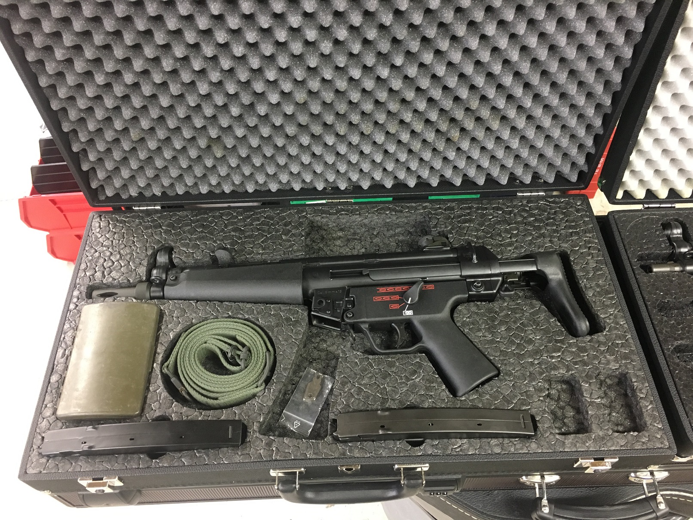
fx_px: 581
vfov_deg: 48.2
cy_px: 260
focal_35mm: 29
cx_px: 346
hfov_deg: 61.7
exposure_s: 1/17
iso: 200
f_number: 2.2
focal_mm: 4.15
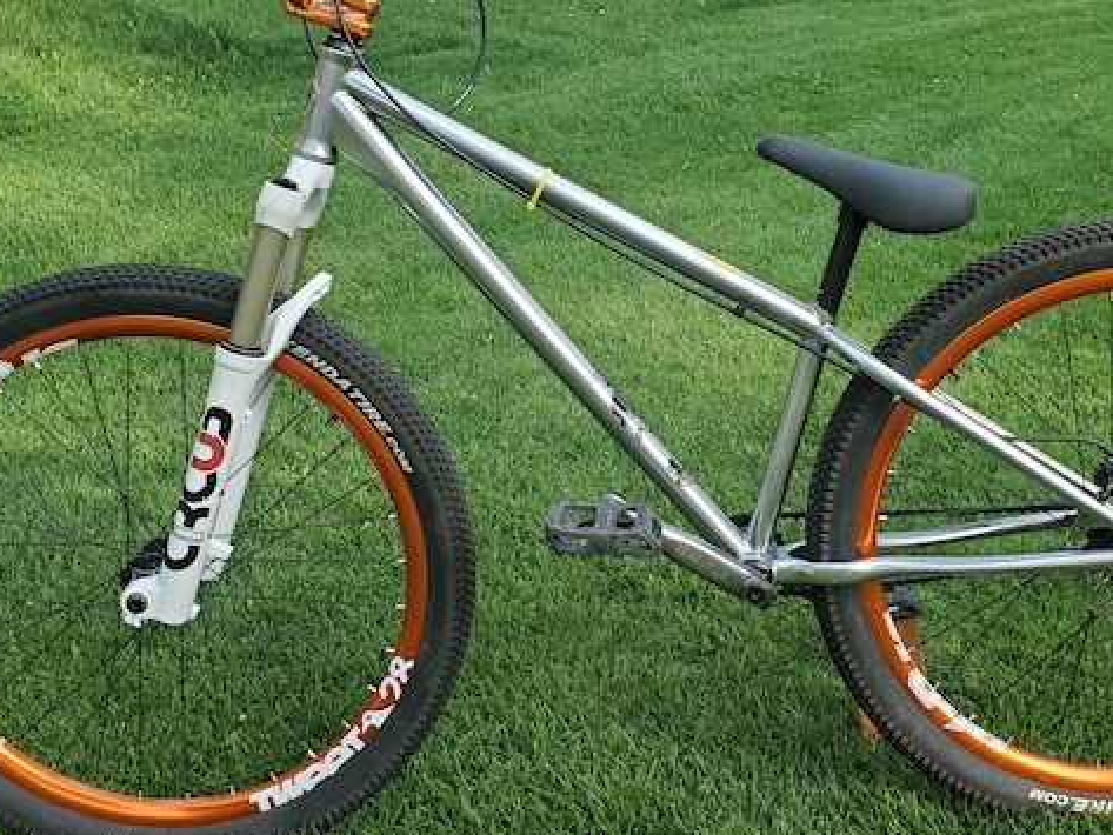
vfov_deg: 32.9
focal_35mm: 44
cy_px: 405
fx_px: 1415
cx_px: 645
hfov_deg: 42.8
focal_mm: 4.3
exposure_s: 1/147
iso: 50
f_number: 2.4
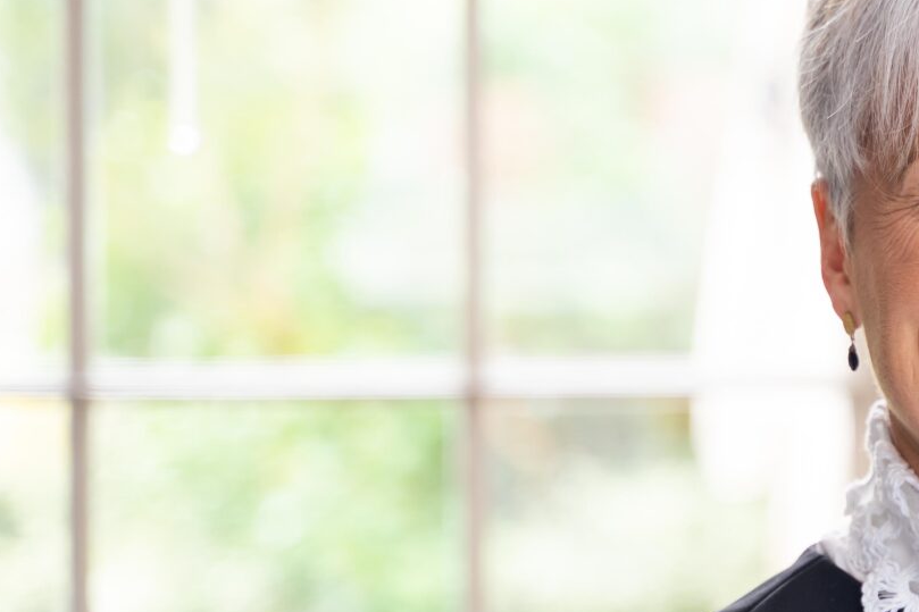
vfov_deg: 7.7
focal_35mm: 178
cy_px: 428
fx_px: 4543
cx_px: 1028
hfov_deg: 11.4
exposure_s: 1/125
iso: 320
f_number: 2.8
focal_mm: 75
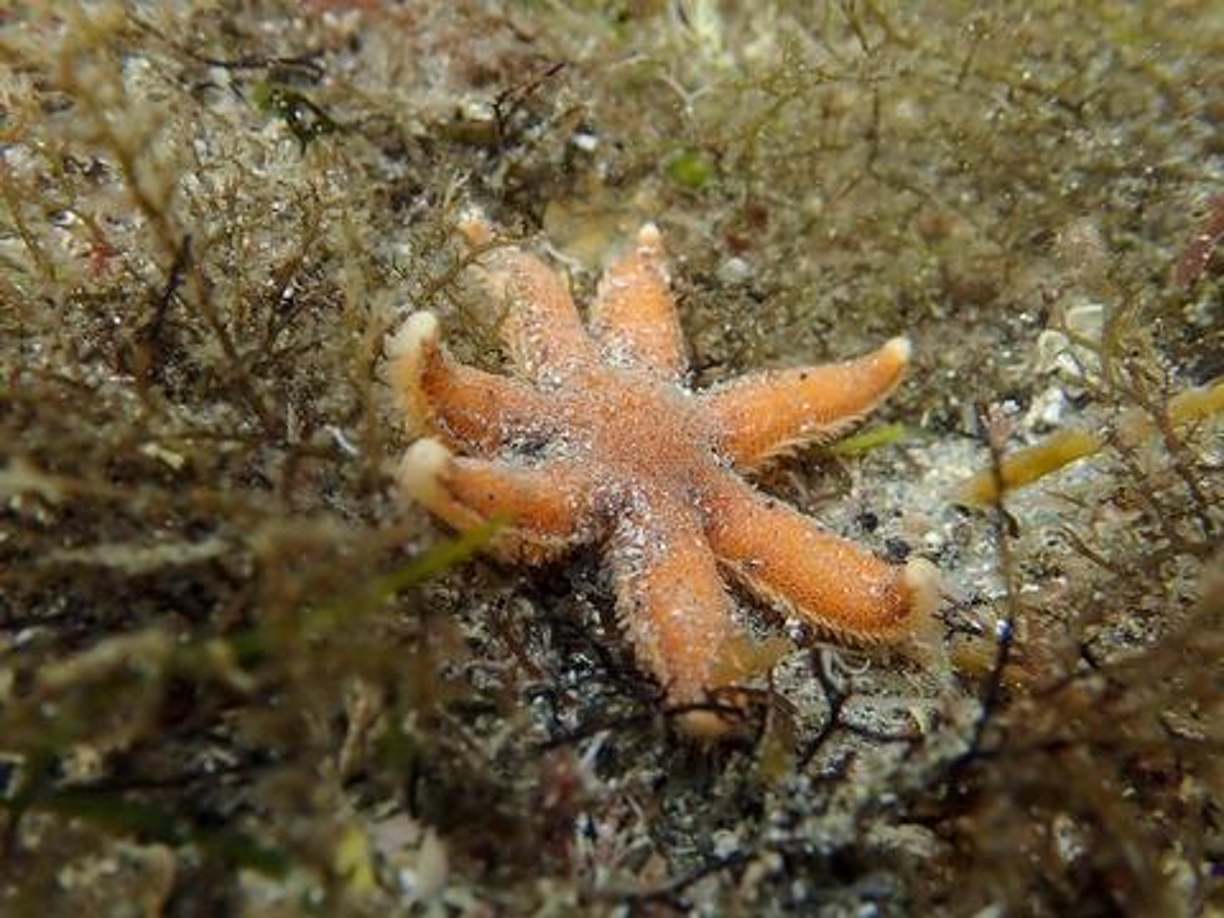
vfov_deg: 46.8
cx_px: 612
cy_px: 459
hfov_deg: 60.0
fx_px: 1061
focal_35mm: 30
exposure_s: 1/125
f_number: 3.2
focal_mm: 5.5
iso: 100
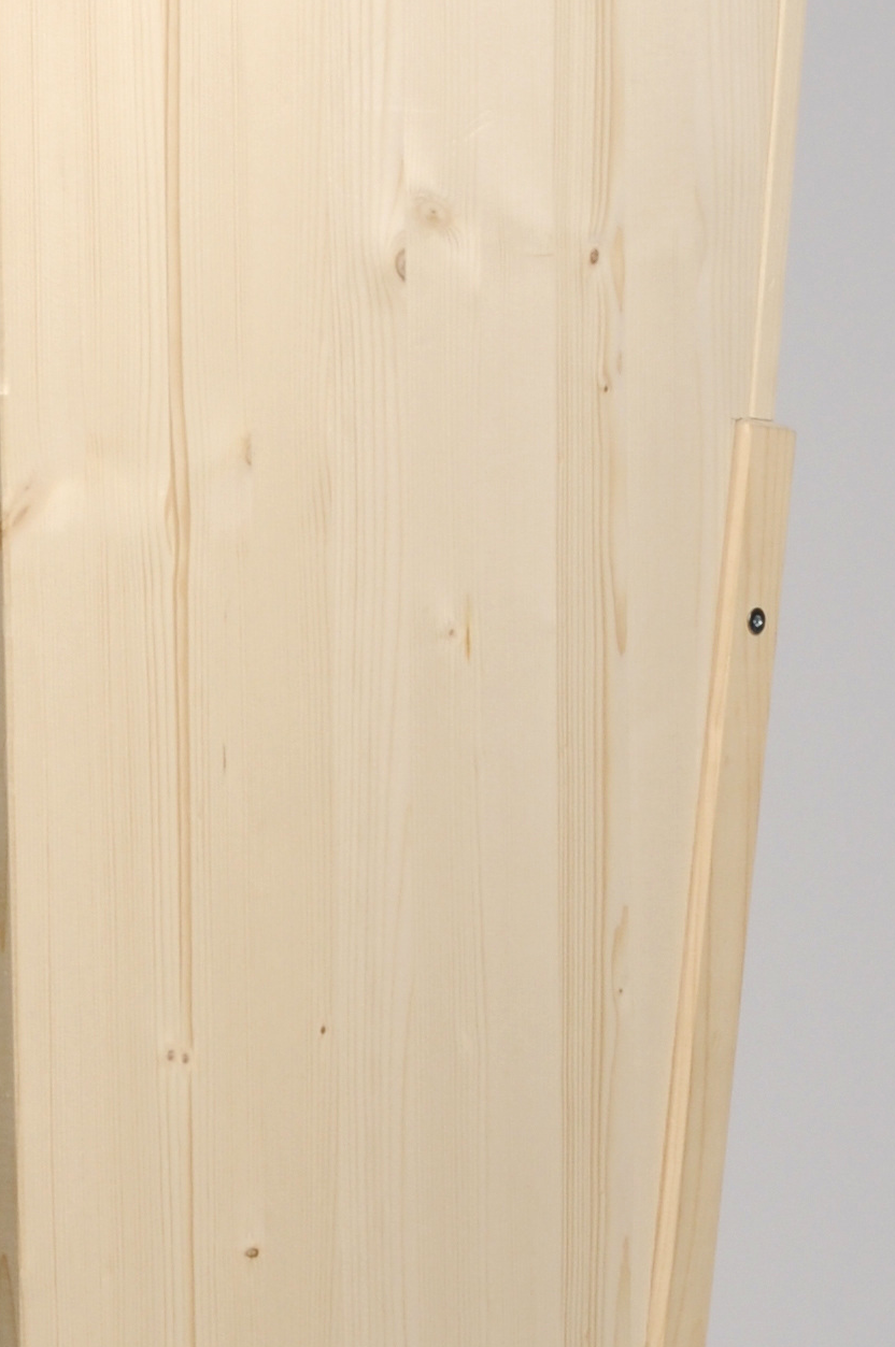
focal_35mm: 154
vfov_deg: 13.3
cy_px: 1005
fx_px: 5758
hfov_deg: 8.8
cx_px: 14
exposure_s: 1/250
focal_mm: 30
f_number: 16
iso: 200
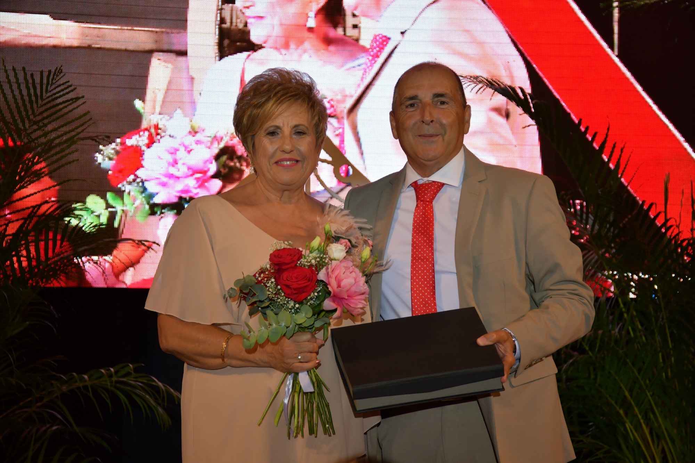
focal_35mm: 112
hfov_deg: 18.3
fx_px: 2162
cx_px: 348
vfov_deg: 12.2
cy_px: 232
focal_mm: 75
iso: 400
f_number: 5.3
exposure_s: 1/250
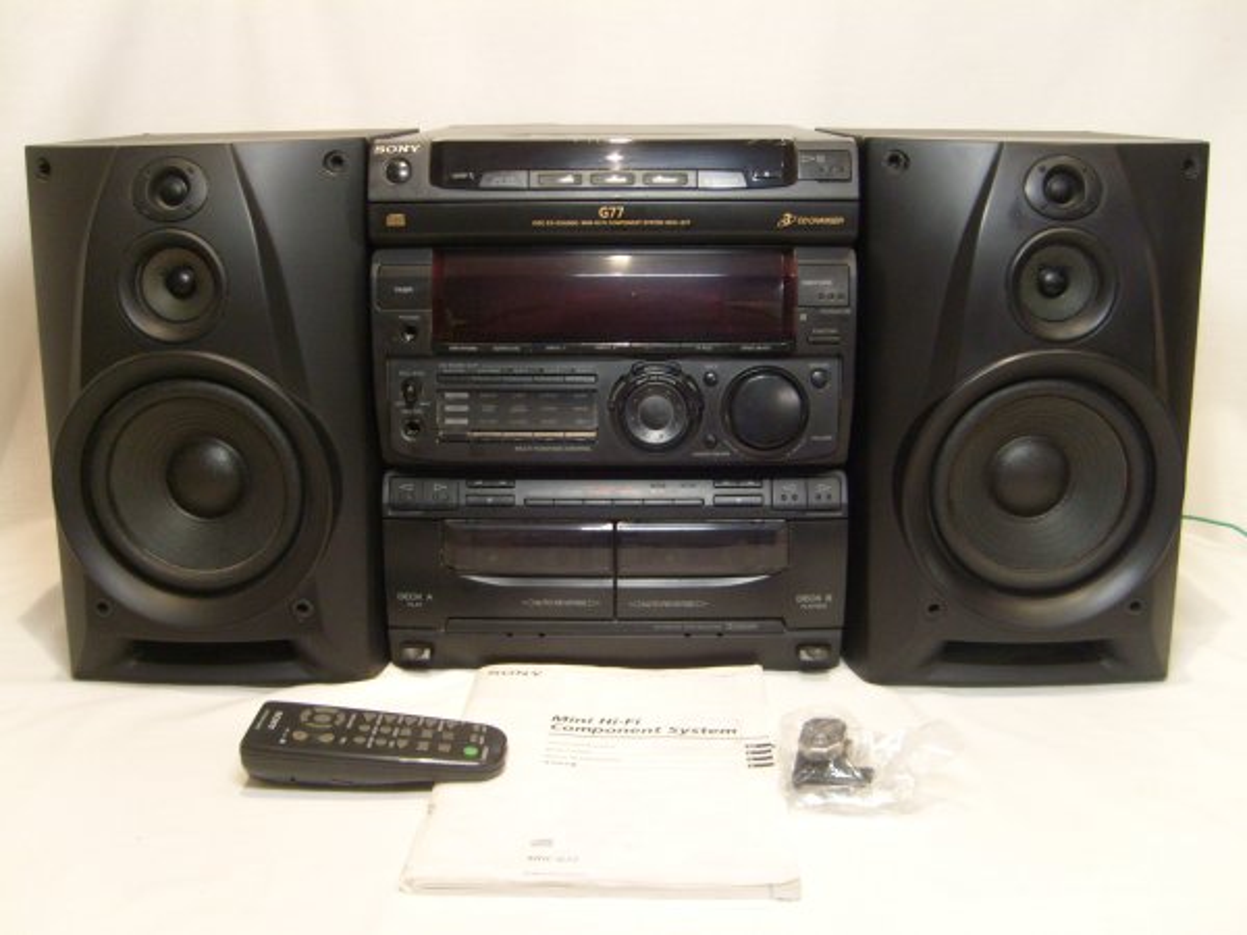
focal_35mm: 35
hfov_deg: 52.6
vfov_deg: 40.7
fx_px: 1261
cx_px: 624
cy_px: 468
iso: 200
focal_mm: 5.8
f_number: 2.8
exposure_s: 1/20
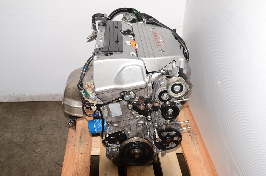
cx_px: 133
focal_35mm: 36
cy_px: 88
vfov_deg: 36.7
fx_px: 265
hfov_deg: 53.2
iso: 100
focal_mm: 24
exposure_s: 1/60
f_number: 5.6
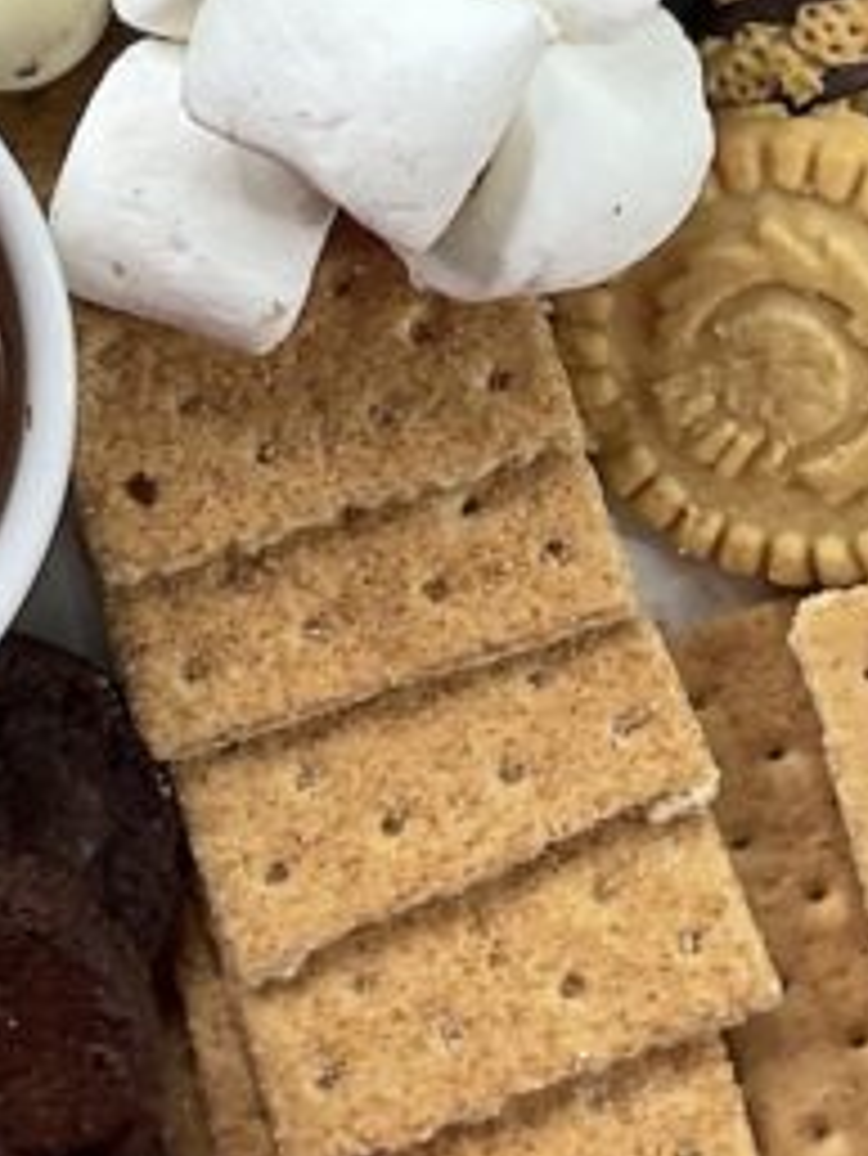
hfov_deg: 12.1
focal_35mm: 122
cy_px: -549
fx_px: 4076
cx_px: 270
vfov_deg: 15.0
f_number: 1.8
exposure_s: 1/120
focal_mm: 3
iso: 32
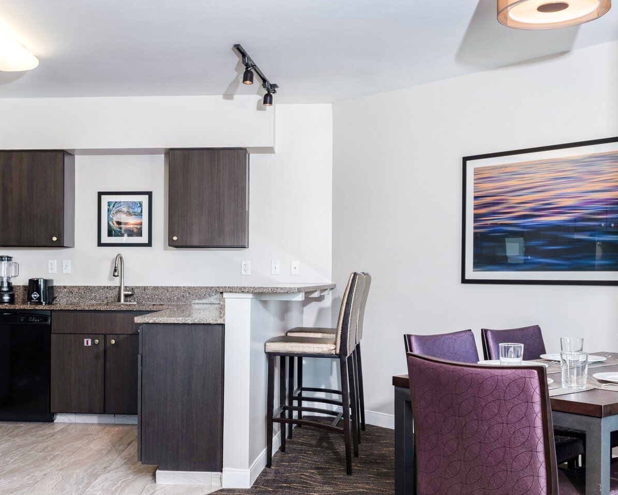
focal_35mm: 42
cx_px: 232
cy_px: 282
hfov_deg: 43.5
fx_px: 768
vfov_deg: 35.6
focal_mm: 26
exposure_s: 1/20
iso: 200
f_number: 10
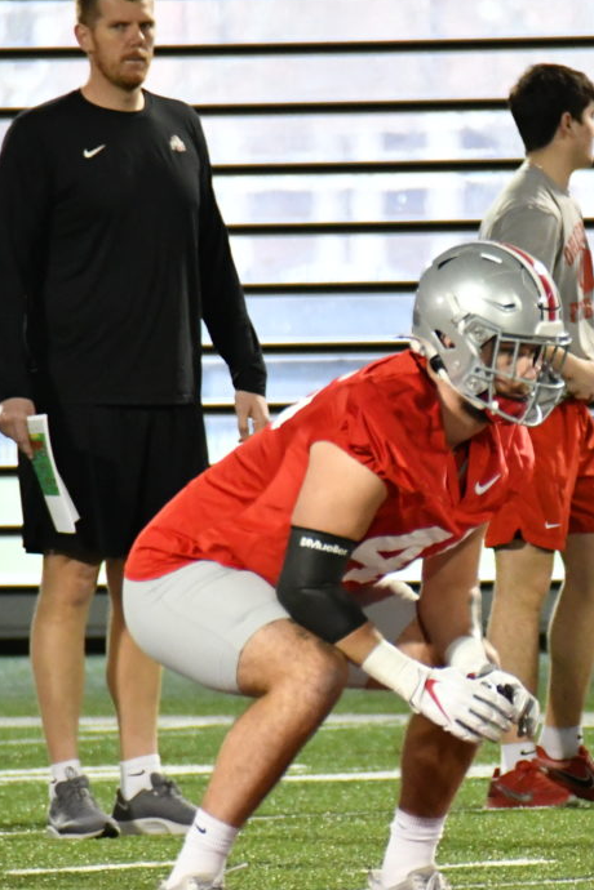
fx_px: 20665
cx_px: 616
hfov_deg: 1.6
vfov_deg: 2.5
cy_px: 457
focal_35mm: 835
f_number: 5.6
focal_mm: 250
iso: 5000
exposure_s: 1/250
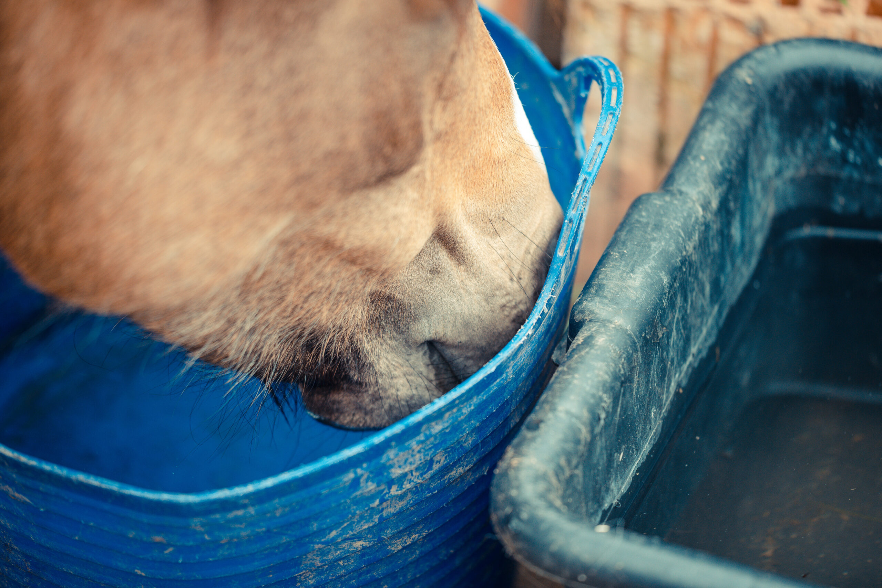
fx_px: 3676
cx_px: 441
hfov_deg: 13.7
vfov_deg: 9.2
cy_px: 294
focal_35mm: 150
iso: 800
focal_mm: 150
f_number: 3.5
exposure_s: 1/800
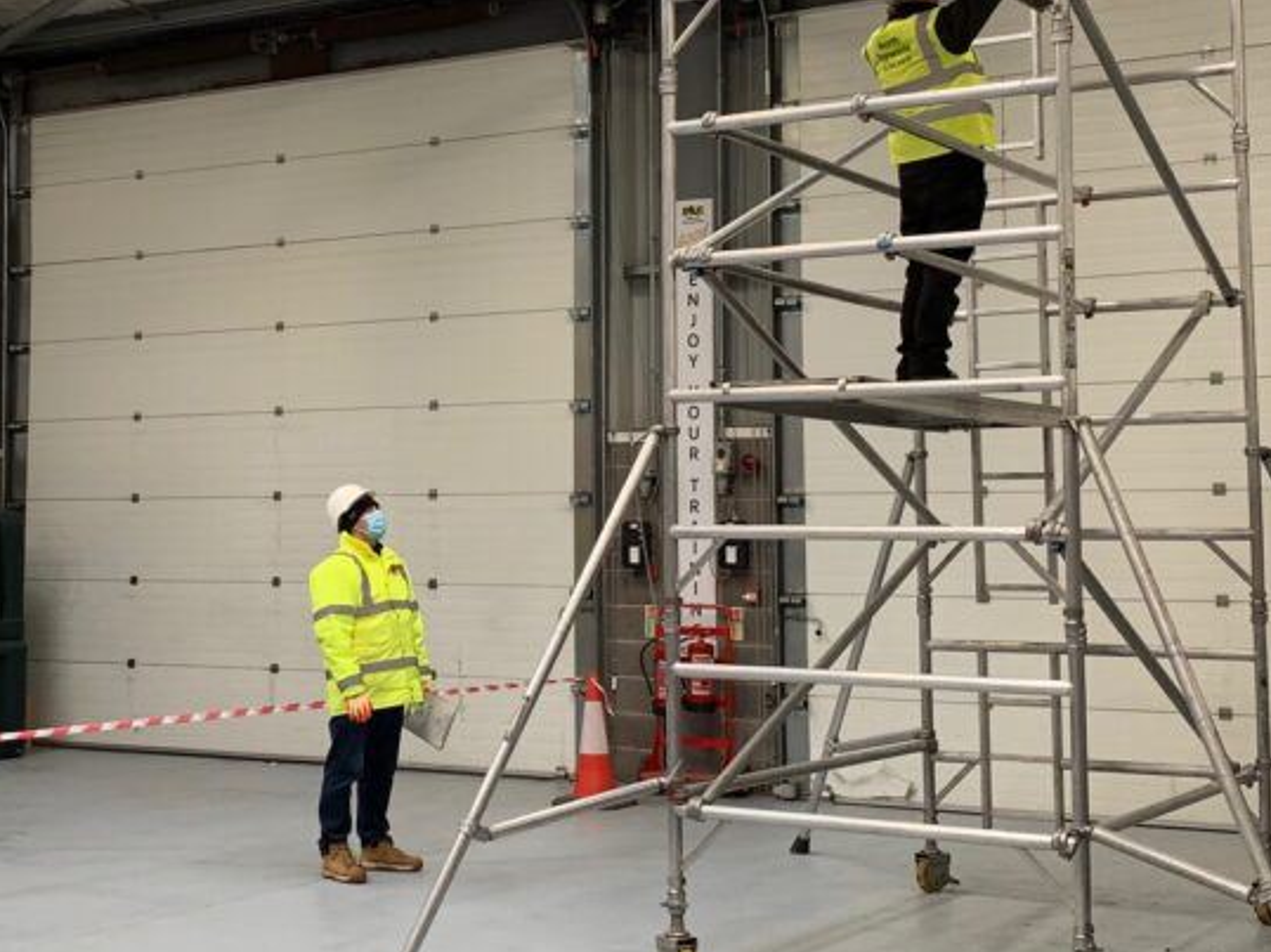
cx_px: 432
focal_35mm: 58
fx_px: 2129
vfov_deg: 25.2
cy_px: 380
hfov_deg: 33.0
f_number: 1.8
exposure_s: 1/79
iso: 100
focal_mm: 4.25
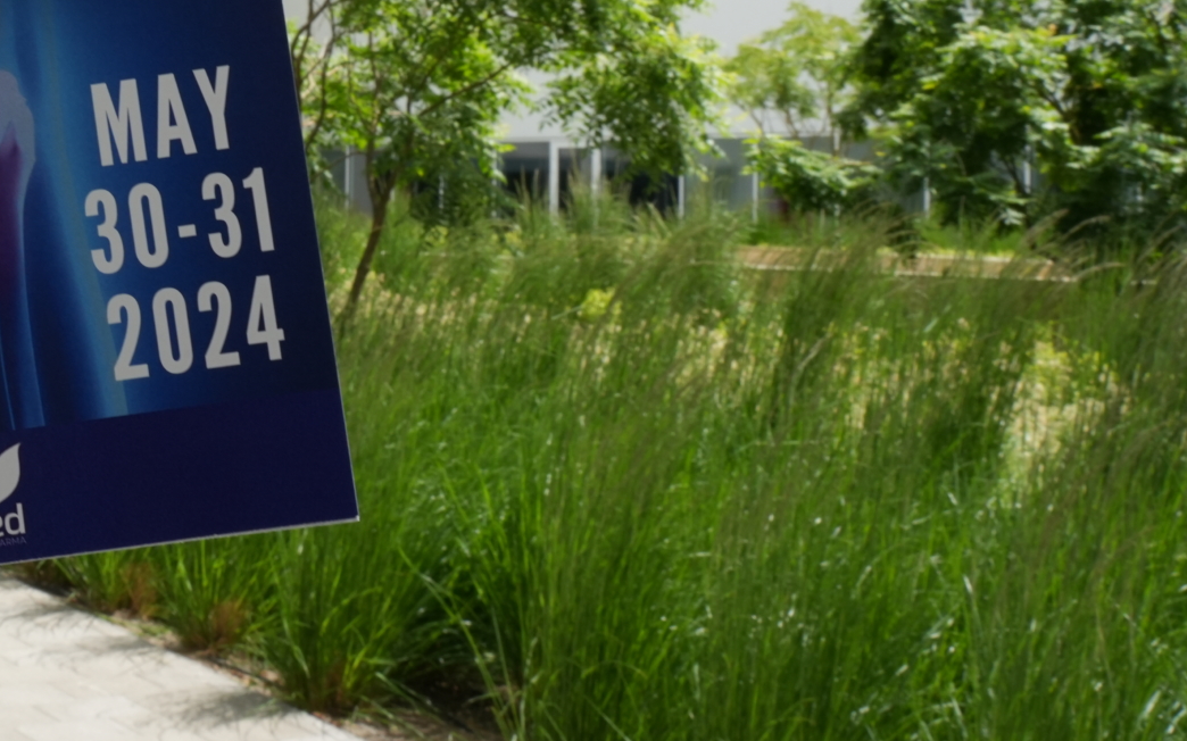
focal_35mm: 56
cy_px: 102
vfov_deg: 22.7
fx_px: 1811
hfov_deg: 33.7
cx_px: 55
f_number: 22
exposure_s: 1/125
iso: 800
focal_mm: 28
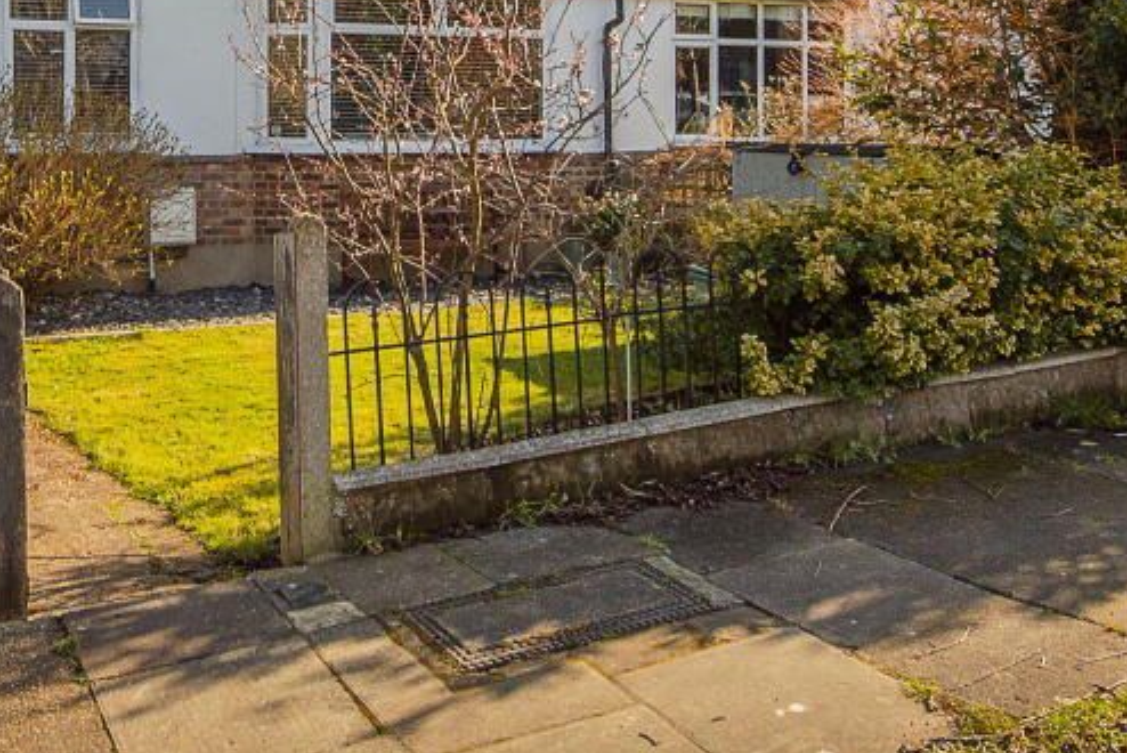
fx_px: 908
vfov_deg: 39.2
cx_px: 310
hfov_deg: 60.8
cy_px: -16
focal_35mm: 29
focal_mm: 14
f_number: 6.3
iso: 500
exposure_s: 1/2000
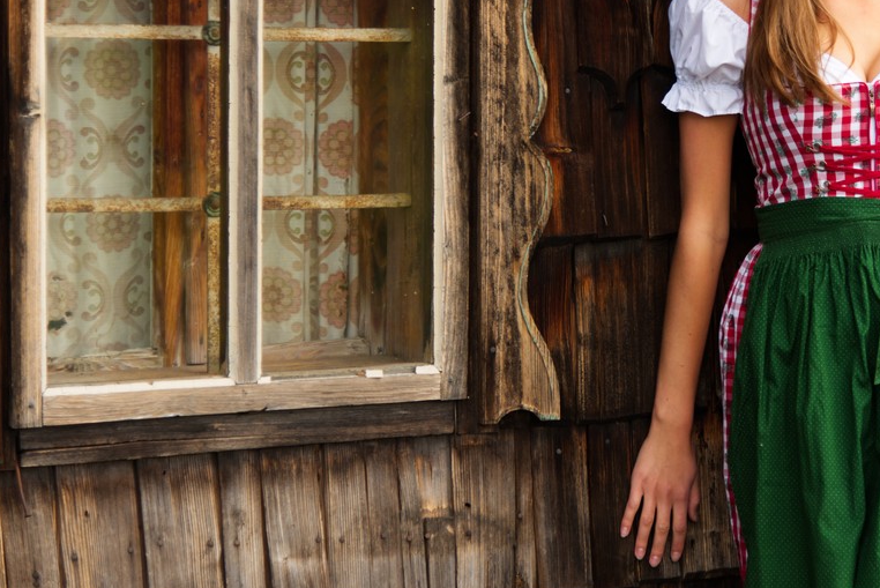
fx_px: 2690
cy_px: 136
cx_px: 677
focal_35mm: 110
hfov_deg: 18.4
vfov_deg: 12.4
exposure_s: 1/250
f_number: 4
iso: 200
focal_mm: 70
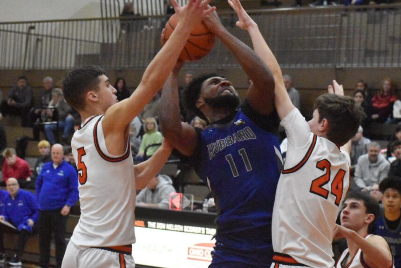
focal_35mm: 138
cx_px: 242
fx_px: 1537
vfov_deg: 9.9
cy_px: 152
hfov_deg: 14.9
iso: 12800
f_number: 6.3
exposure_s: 1/640
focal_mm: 72
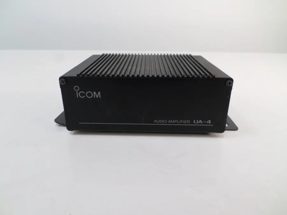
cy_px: 108
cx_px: 144
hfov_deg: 69.4
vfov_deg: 54.9
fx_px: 207
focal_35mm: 25
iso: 80
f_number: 2.5
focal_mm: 4.5
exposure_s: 1/45
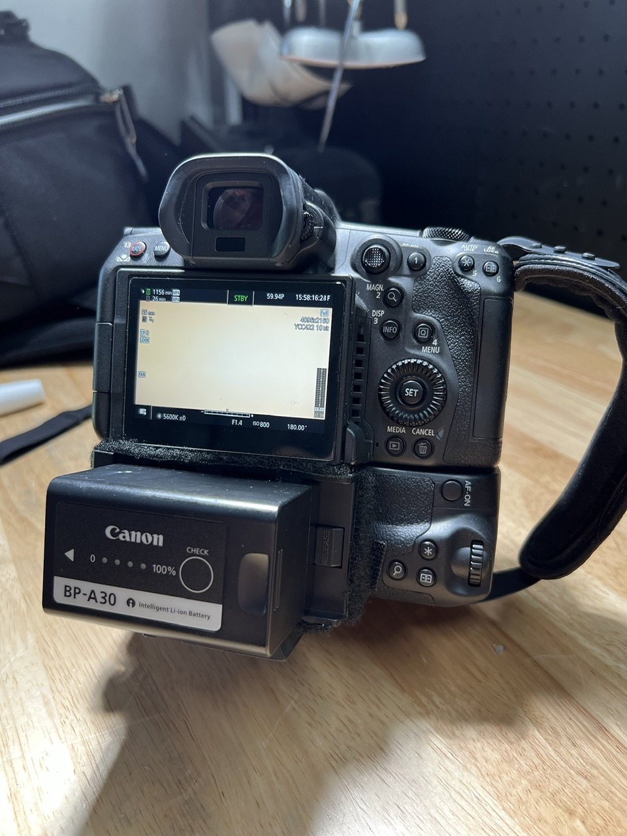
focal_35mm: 26
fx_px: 628
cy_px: 418
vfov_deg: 67.3
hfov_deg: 53.1
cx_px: 314
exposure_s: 1/83
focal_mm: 5.7
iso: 125
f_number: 1.5
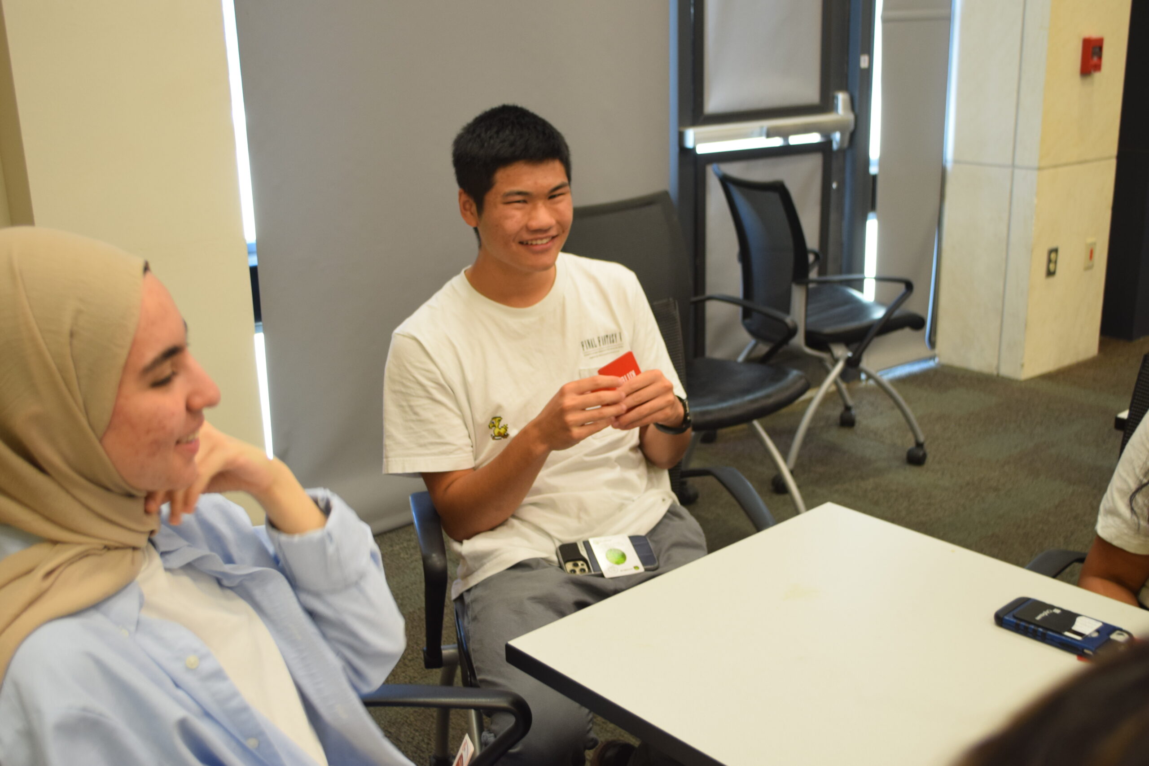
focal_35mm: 39
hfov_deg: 49.6
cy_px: 383
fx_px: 1245
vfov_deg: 34.2
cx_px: 574
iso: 560
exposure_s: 1/30
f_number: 4.2
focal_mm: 26
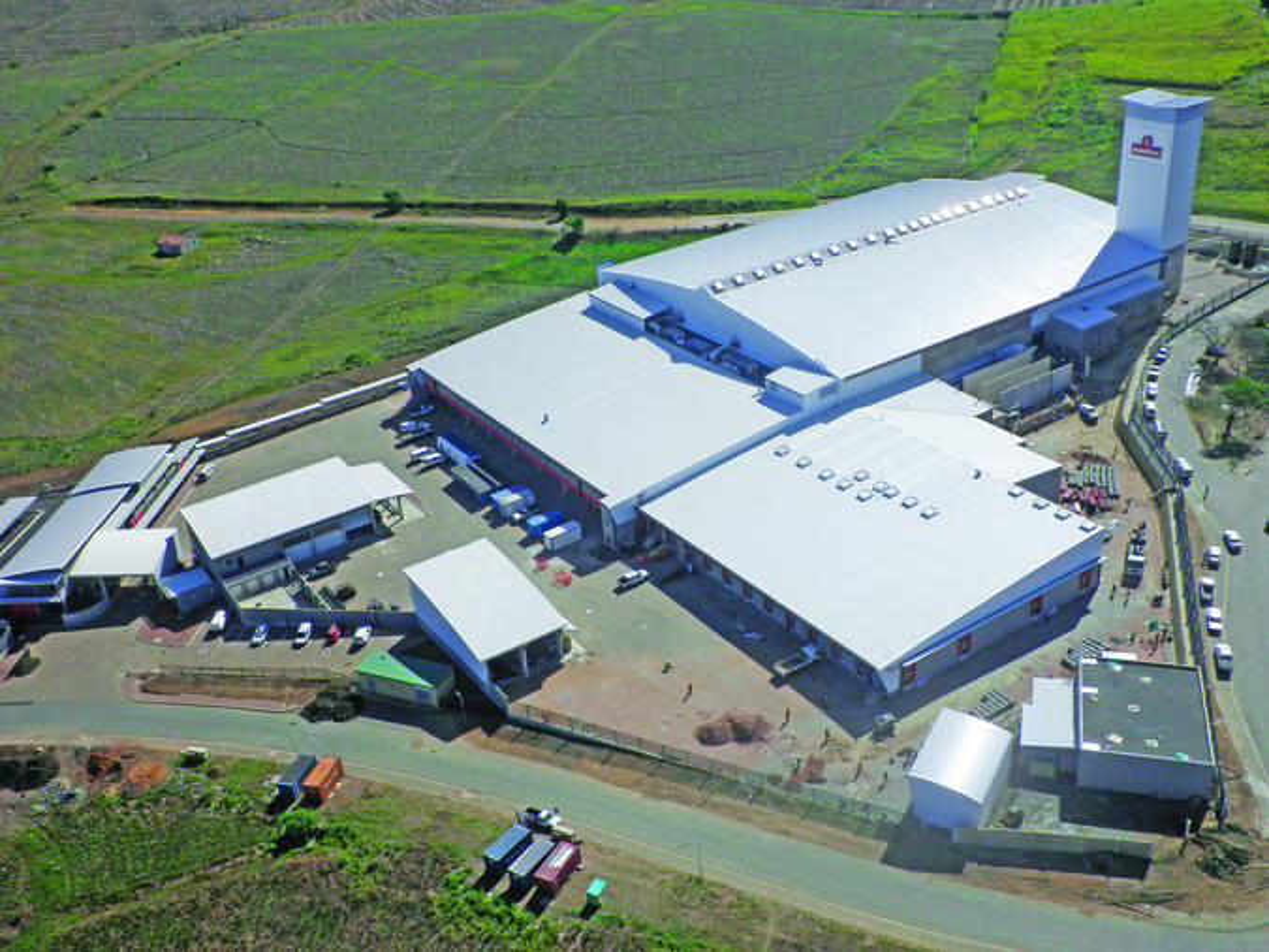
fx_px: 1320
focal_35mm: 36
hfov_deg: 51.4
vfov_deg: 39.6
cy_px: 476
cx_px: 634
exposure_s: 1/400
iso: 64
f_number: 5.6
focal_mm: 6.3
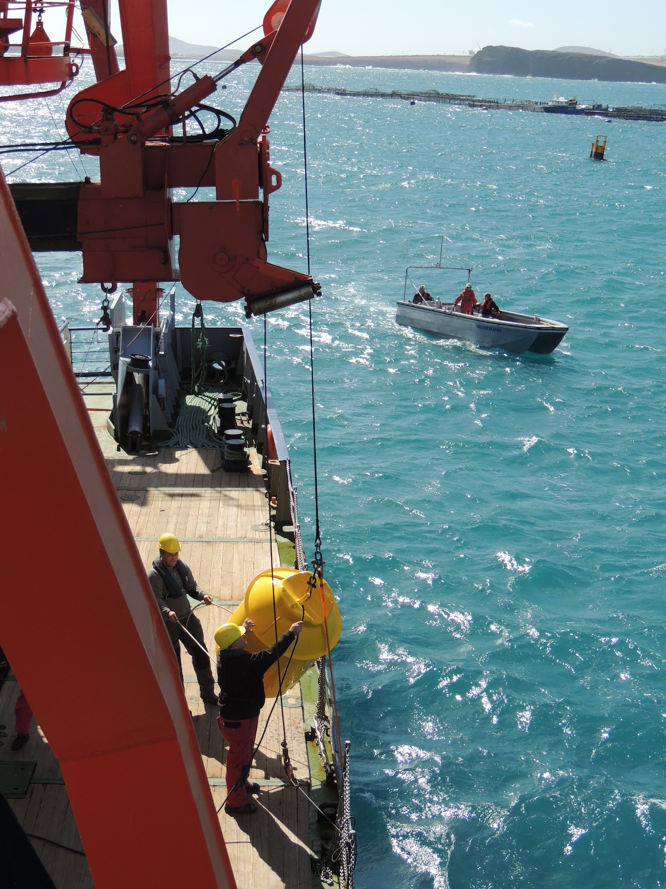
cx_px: 333
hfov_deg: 24.4
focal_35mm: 60
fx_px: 1539
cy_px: 444
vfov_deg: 32.2
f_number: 3.7
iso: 100
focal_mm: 10.7
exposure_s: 1/800
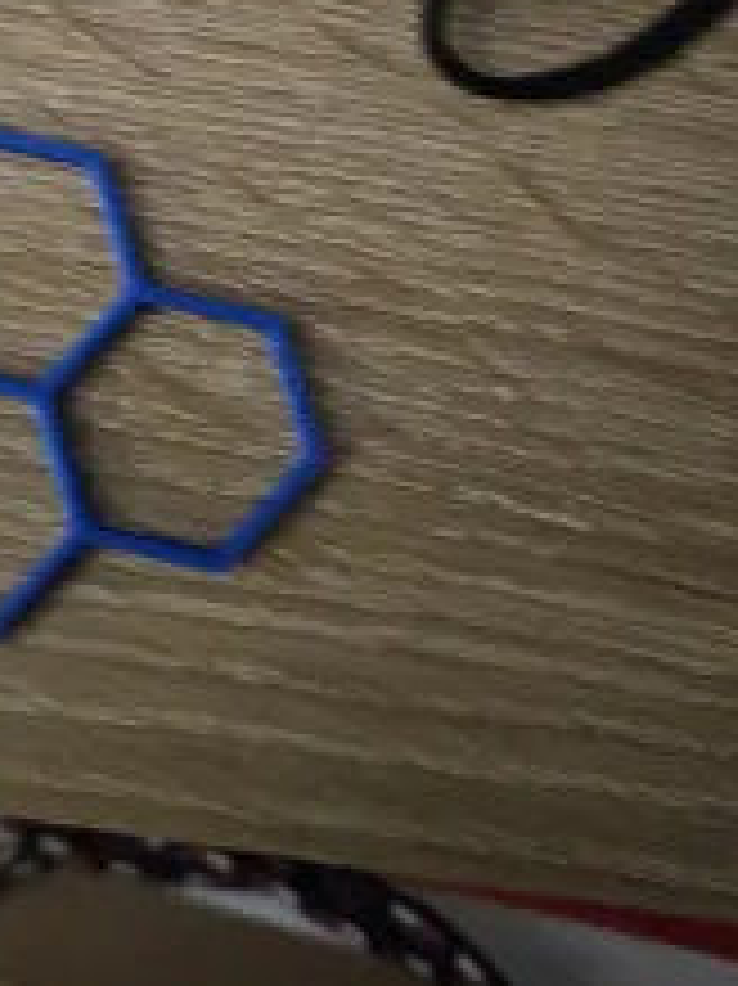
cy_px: 261
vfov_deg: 43.5
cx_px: 198
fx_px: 1195
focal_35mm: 42
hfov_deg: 33.7
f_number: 1.8
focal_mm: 5.4
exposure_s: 1/20
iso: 1250
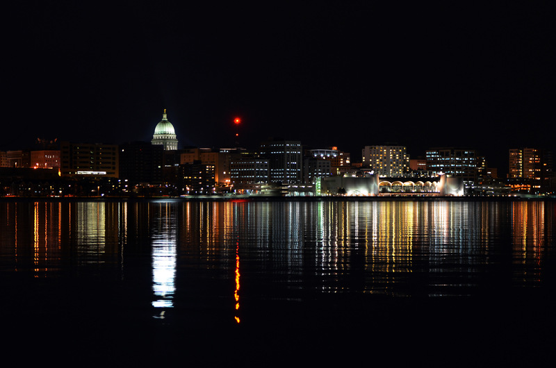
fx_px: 1618
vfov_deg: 13.0
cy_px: 184
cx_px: 278
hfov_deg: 19.5
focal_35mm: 105
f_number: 4.5
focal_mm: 70
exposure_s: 1/2
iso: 1600
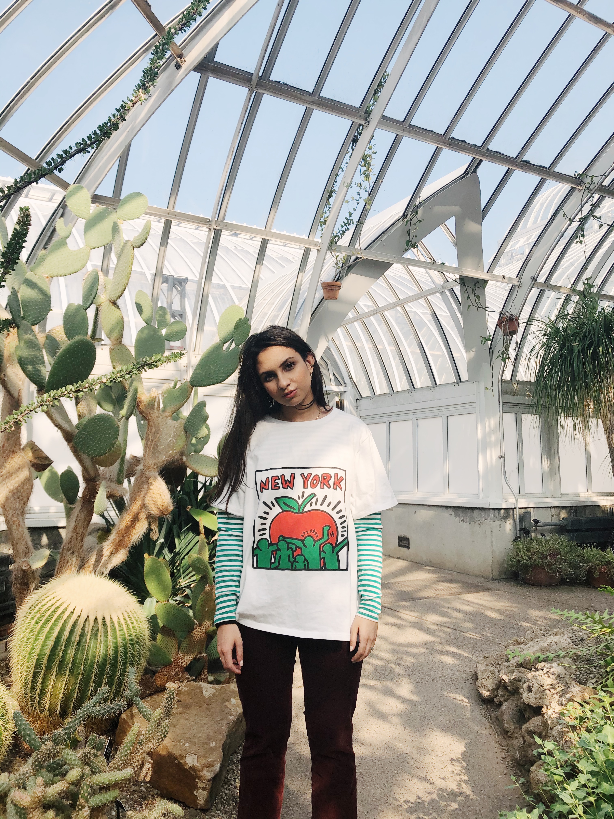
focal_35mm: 28
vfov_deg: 63.4
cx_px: 307
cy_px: 410
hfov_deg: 49.7
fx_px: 662
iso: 20
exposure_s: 1/889
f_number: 1.8
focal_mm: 3.99
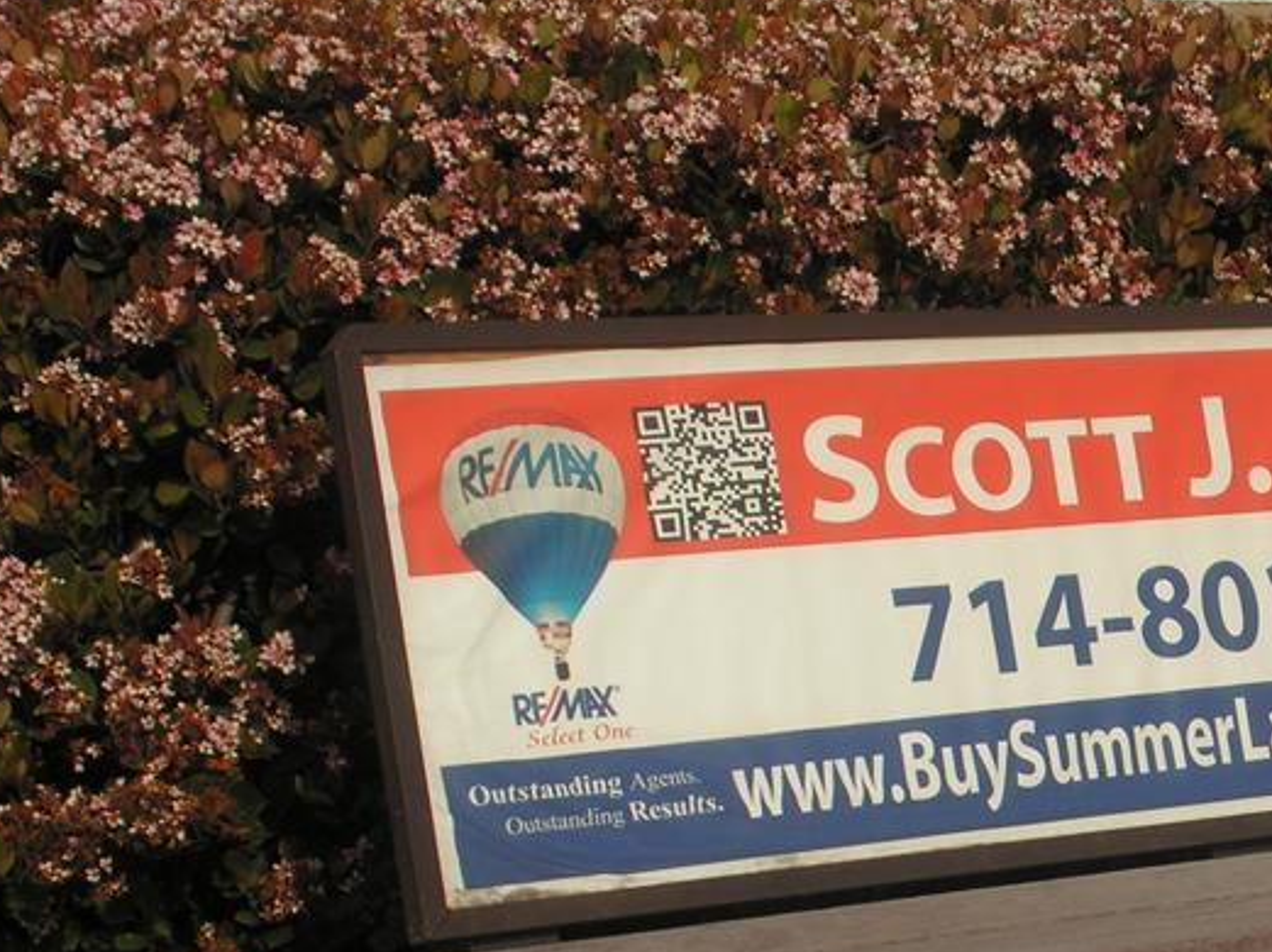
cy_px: 736
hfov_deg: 17.3
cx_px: 1189
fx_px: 4113
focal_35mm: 112
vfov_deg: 13.2
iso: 50
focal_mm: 8.9
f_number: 4.8
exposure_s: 1/640
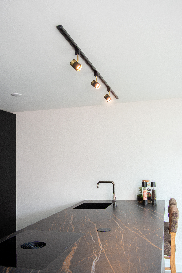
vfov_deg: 55.8
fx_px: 258
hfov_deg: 38.9
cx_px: 91
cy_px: 136
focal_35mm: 34
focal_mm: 34
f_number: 7.1
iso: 200
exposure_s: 1/10
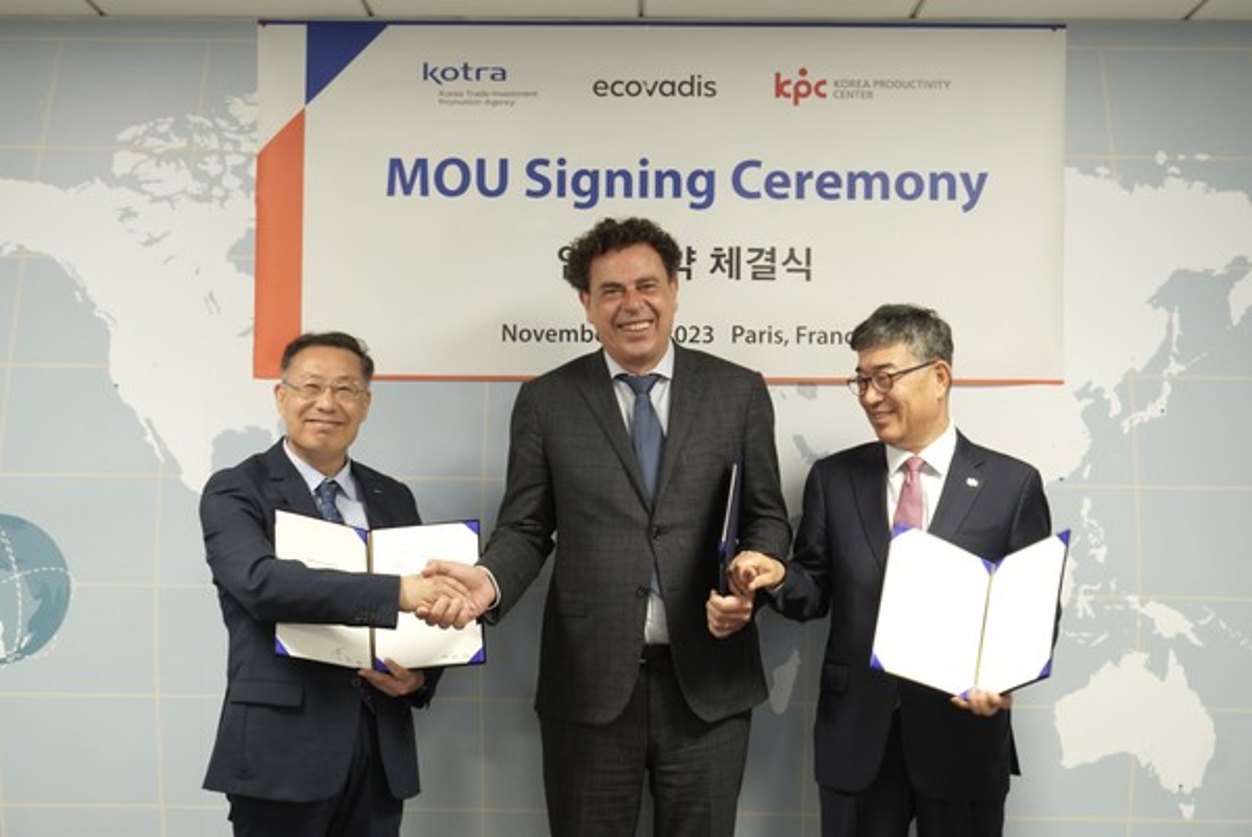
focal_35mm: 57
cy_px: 418
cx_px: 626
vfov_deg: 23.8
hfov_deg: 35.0
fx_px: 1984
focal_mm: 38
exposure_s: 1/20
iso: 640
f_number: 5.6
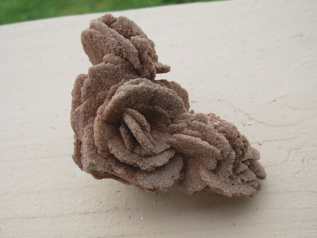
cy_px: 119
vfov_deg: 37.7
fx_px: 348
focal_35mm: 38
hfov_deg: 49.0
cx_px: 158
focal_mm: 6.3
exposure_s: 1/279
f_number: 2.9
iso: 50
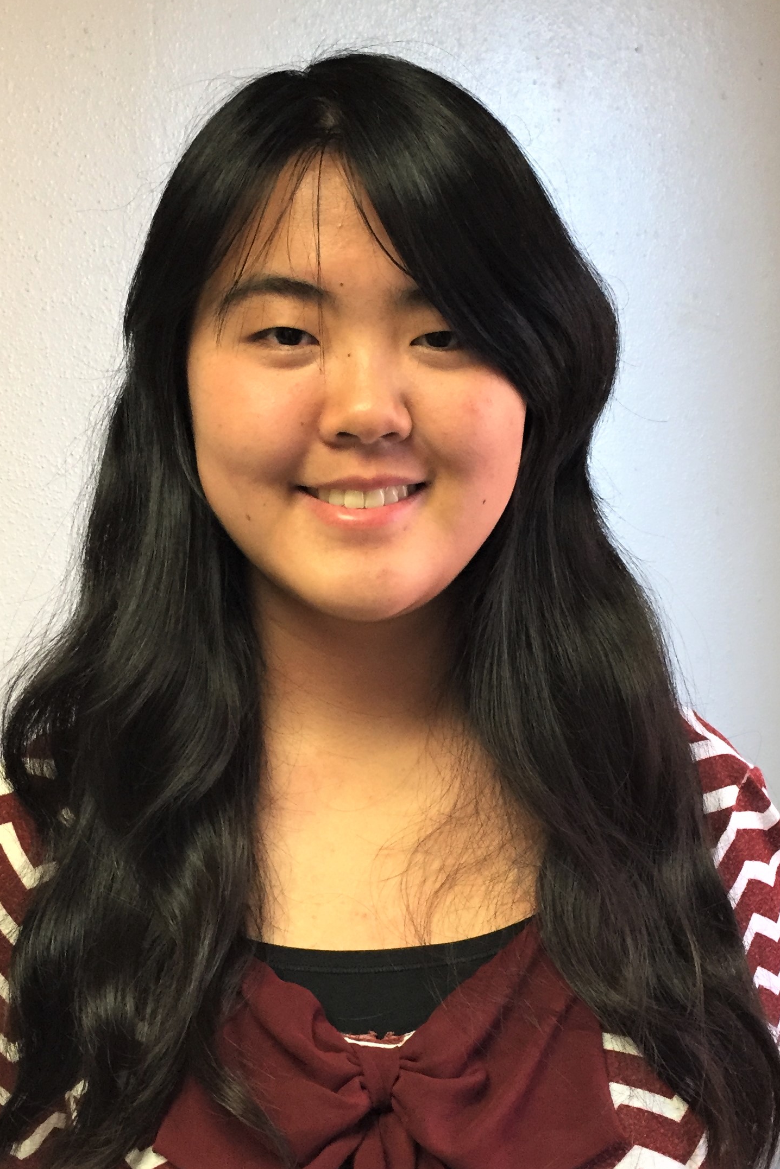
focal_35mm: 31
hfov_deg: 42.3
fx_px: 1007
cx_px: 363
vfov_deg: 60.3
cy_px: 569
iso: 160
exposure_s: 1/30
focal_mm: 4.15
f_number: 2.2
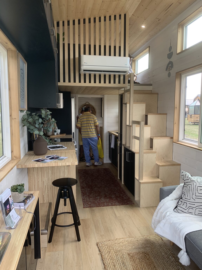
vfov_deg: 67.3
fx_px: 202
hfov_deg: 53.1
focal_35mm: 26
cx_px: 101
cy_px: 135
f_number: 1.8
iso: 32
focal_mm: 4.25
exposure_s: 1/122
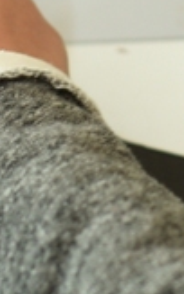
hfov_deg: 3.1
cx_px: 235
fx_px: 3383
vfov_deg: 4.9
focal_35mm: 422
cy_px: -400
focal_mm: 50
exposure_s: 1/100
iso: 320
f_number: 2
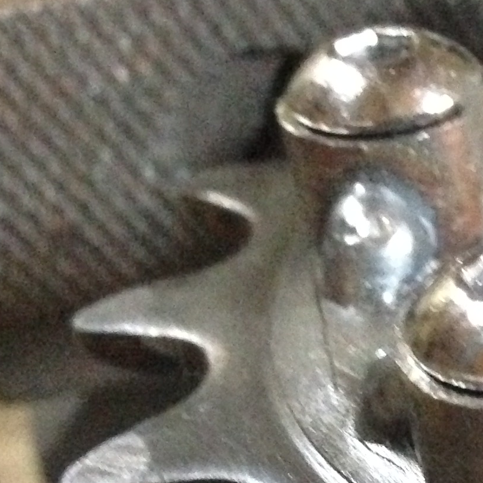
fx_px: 1831
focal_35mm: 116
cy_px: 498
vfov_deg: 14.7
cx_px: 831
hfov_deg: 13.6
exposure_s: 1/15
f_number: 2.4
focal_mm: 4.12
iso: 640
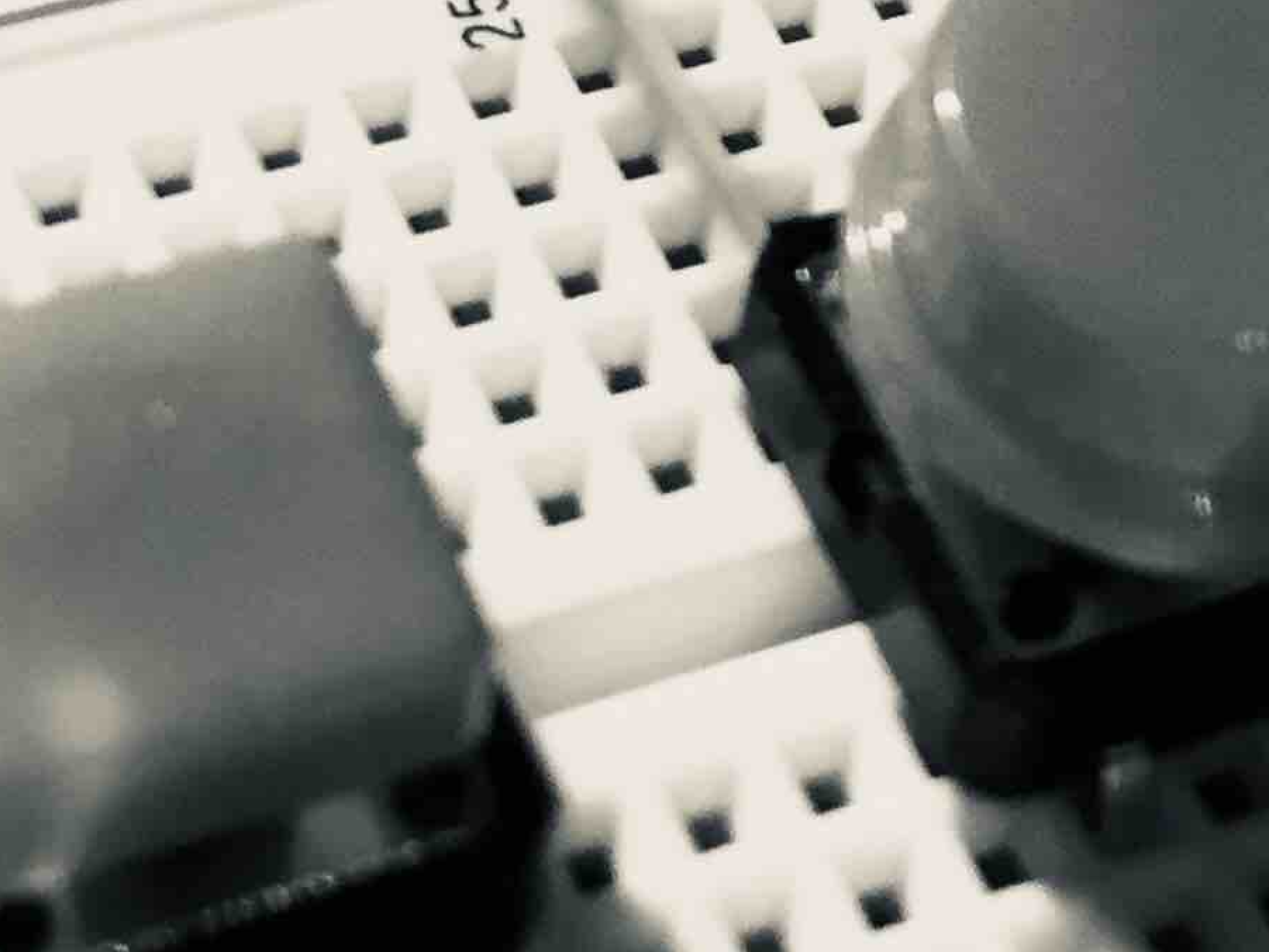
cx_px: 593
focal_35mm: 105
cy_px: -645
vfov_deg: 13.0
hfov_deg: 18.7
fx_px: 3850
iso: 100
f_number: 2.2
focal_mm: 4.15
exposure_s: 1/33
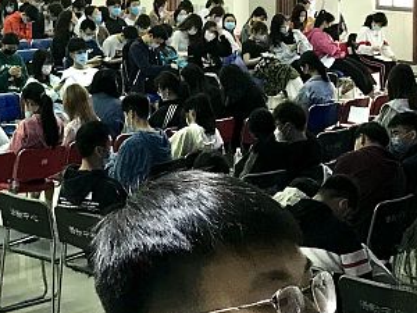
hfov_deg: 17.4
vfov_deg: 12.9
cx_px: 60
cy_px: -64
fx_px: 1349
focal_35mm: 112
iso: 32
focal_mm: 3.99
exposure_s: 1/33
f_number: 1.8
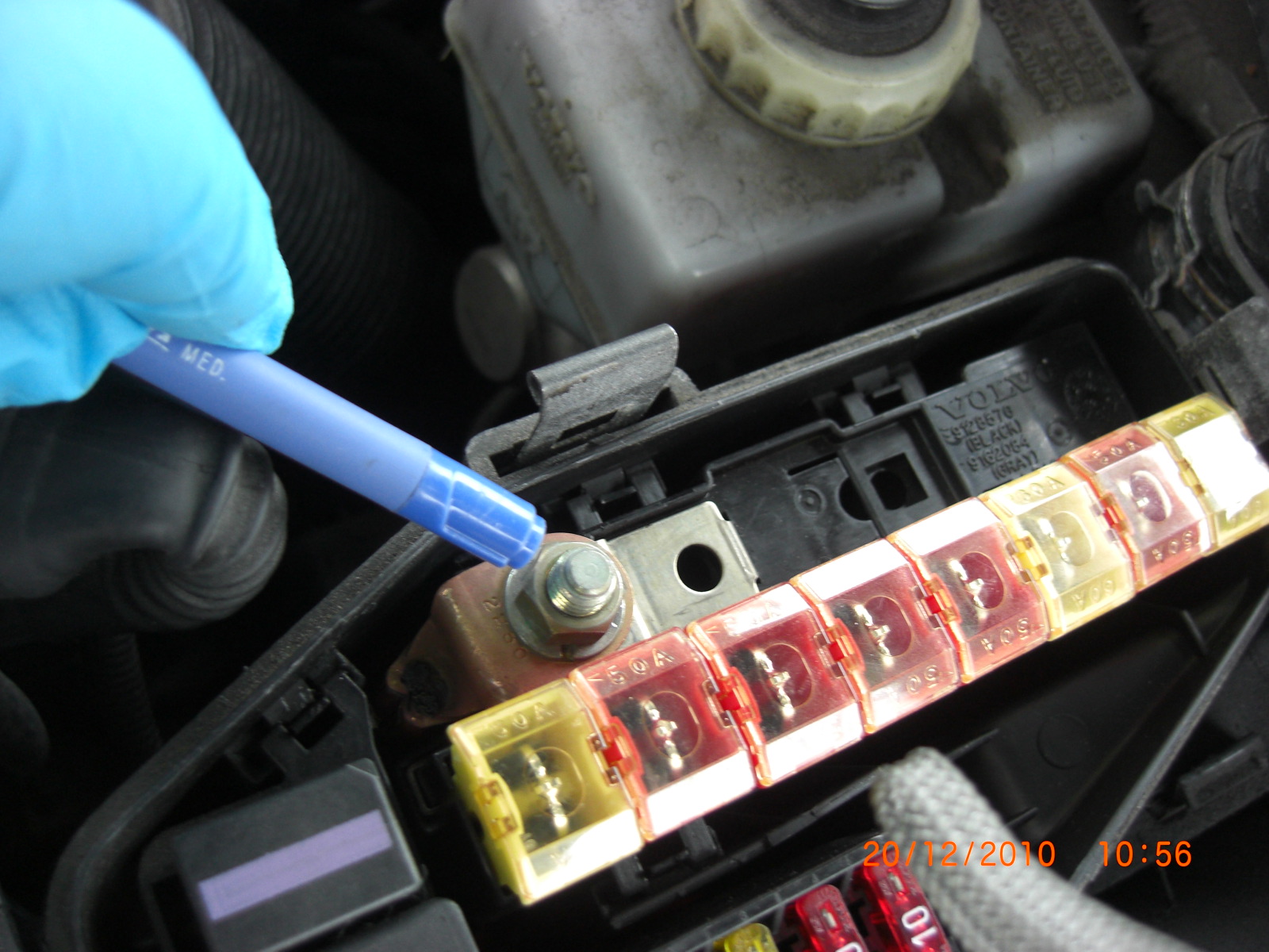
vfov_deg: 37.7
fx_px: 1393
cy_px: 476
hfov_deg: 49.0
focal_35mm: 38
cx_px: 634
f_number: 2.8
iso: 200
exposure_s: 1/60
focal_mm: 7.9
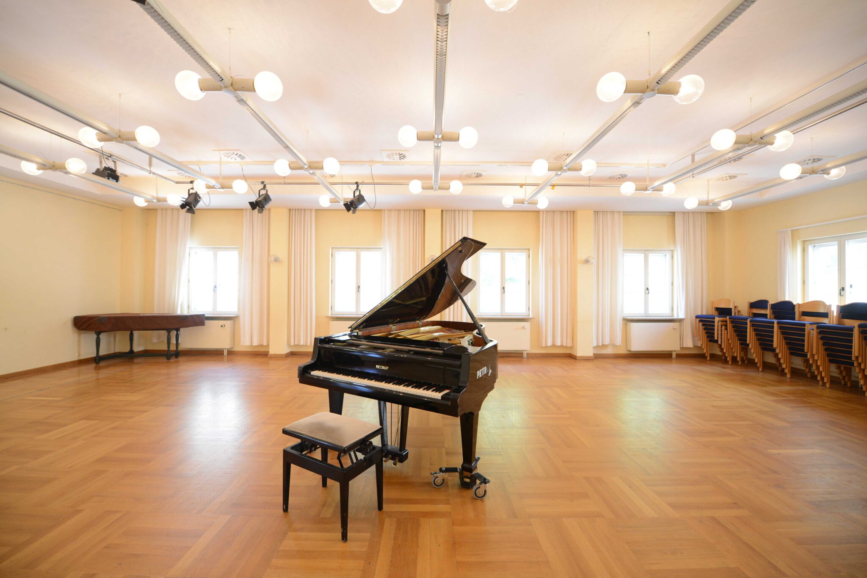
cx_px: 434
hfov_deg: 104.3
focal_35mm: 14
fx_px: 337
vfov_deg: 81.2
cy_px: 289
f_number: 2.8
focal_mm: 14
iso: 800
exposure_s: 1/80
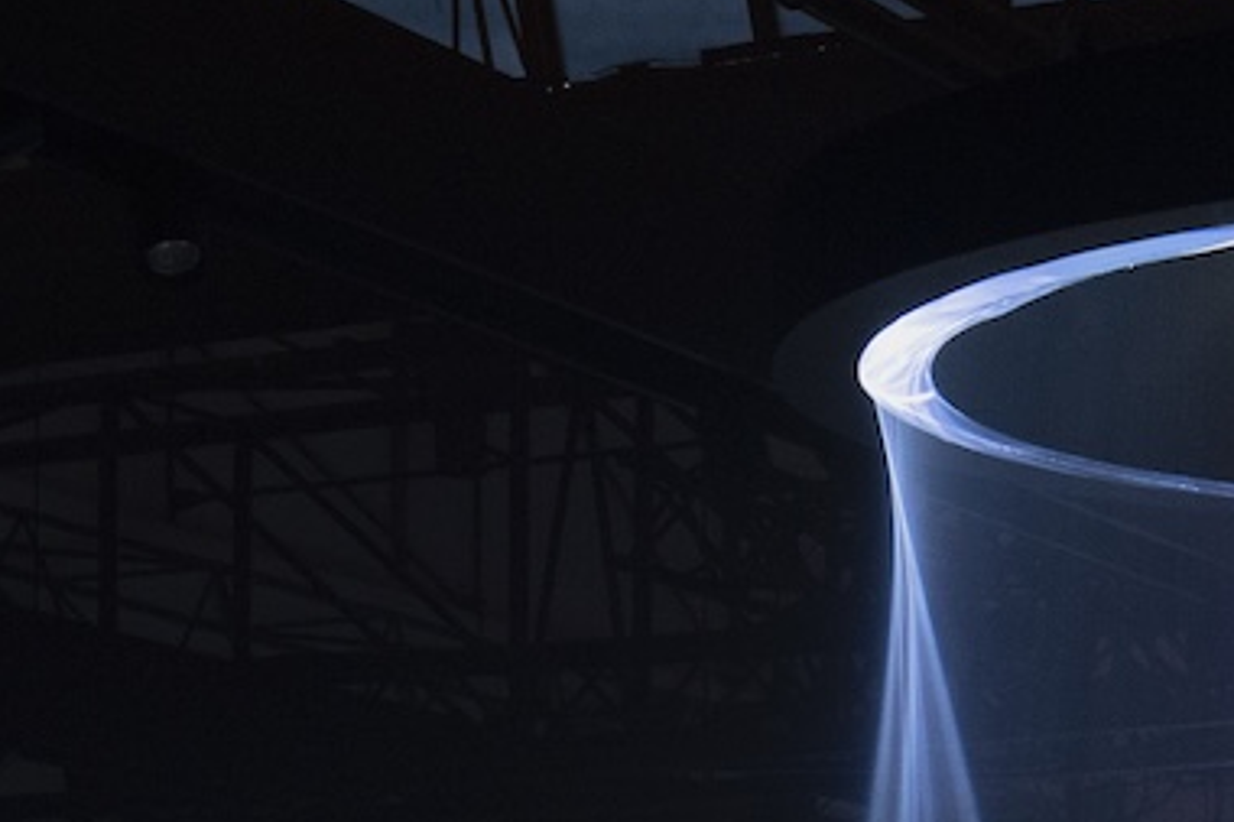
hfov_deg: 13.0
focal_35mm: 158
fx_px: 5413
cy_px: 1660
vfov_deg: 8.2
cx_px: 539
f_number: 5
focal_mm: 30
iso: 1600
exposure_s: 1/3
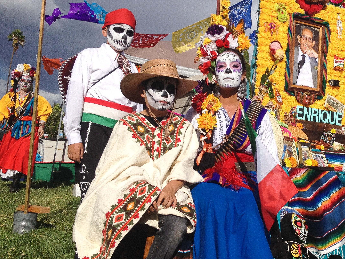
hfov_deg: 35.5
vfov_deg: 27.5
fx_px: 528
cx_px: 252
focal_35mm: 53
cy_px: 108
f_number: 2.4
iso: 50
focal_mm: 4.28
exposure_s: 1/3690
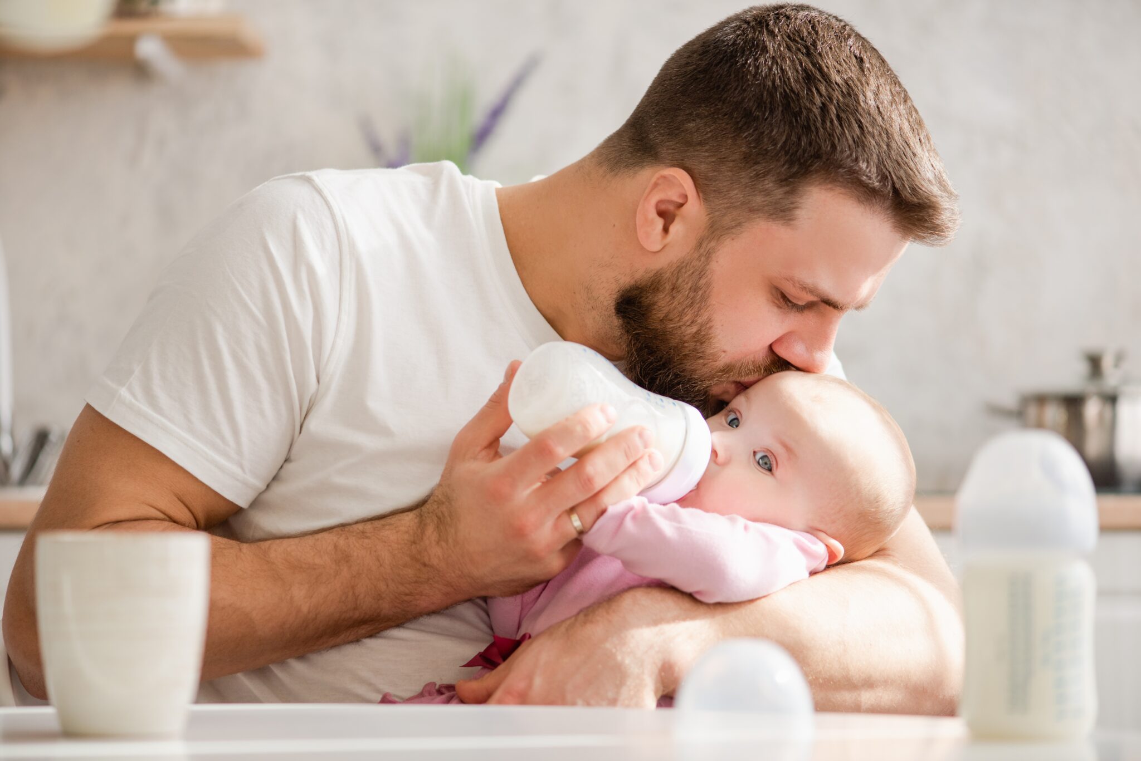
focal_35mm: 105
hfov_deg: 19.4
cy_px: 380
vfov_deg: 13.1
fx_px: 3329
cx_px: 570
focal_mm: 105
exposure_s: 1/500
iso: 100
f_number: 3.2
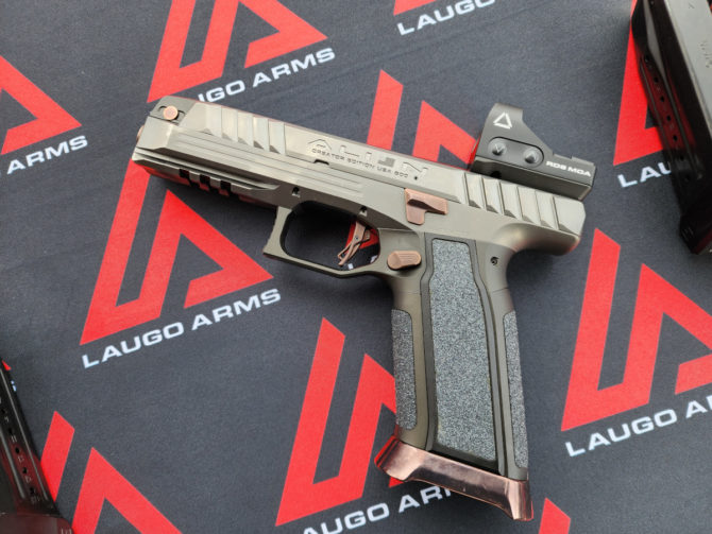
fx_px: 473
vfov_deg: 58.9
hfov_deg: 73.9
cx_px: 356
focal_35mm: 23
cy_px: 267
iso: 32
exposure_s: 1/120
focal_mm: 6.4
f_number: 1.8
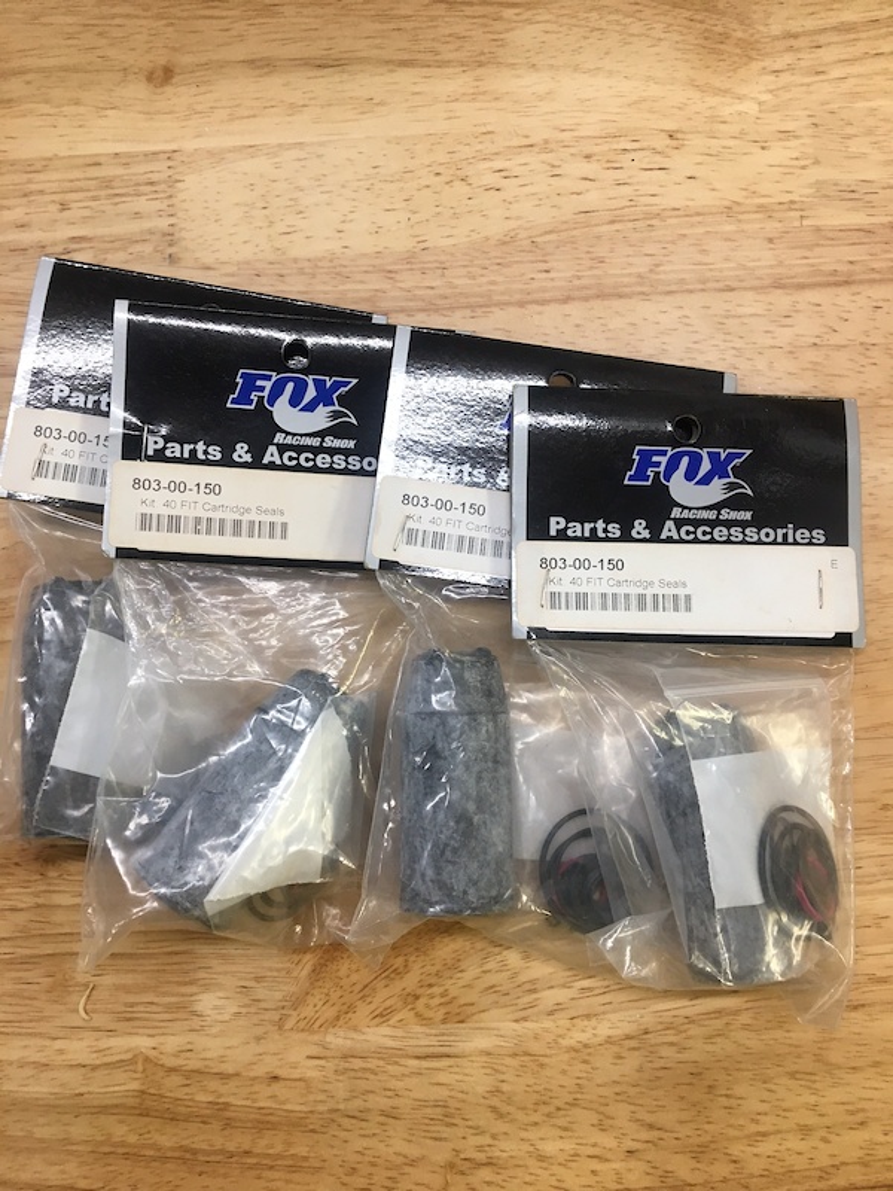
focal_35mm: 29
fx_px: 997
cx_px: 446
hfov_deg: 48.2
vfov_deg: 61.7
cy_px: 596
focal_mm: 4.15
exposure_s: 1/30
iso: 40
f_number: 2.2
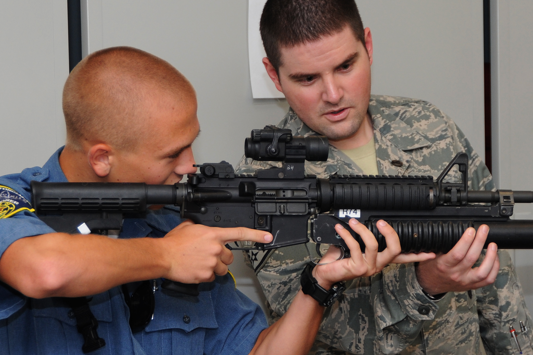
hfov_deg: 19.1
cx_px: 271
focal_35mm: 107
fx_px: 1583
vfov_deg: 12.8
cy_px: 172
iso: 640
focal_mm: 75
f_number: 5.3
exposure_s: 1/160
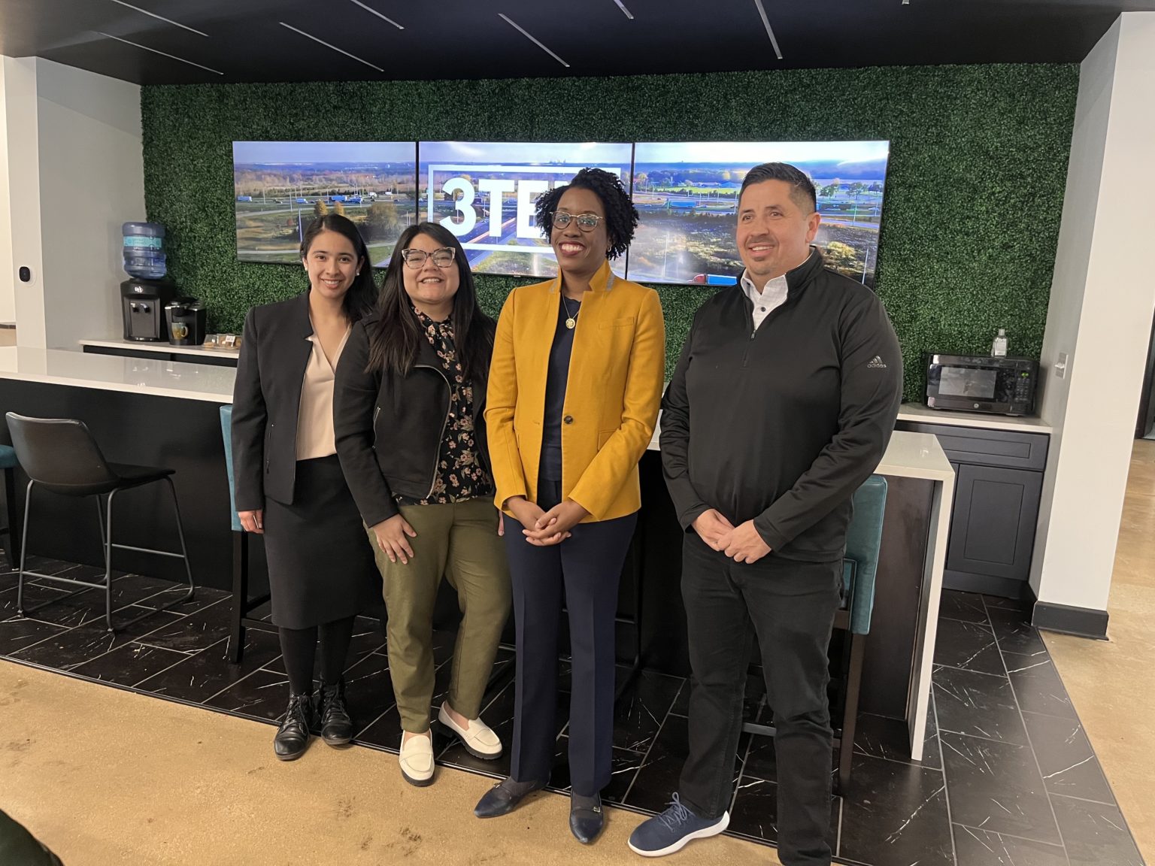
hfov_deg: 67.3
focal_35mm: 26
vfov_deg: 53.1
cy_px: 433
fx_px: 868
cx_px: 578
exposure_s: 1/60
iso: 320
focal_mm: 5.1
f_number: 1.6
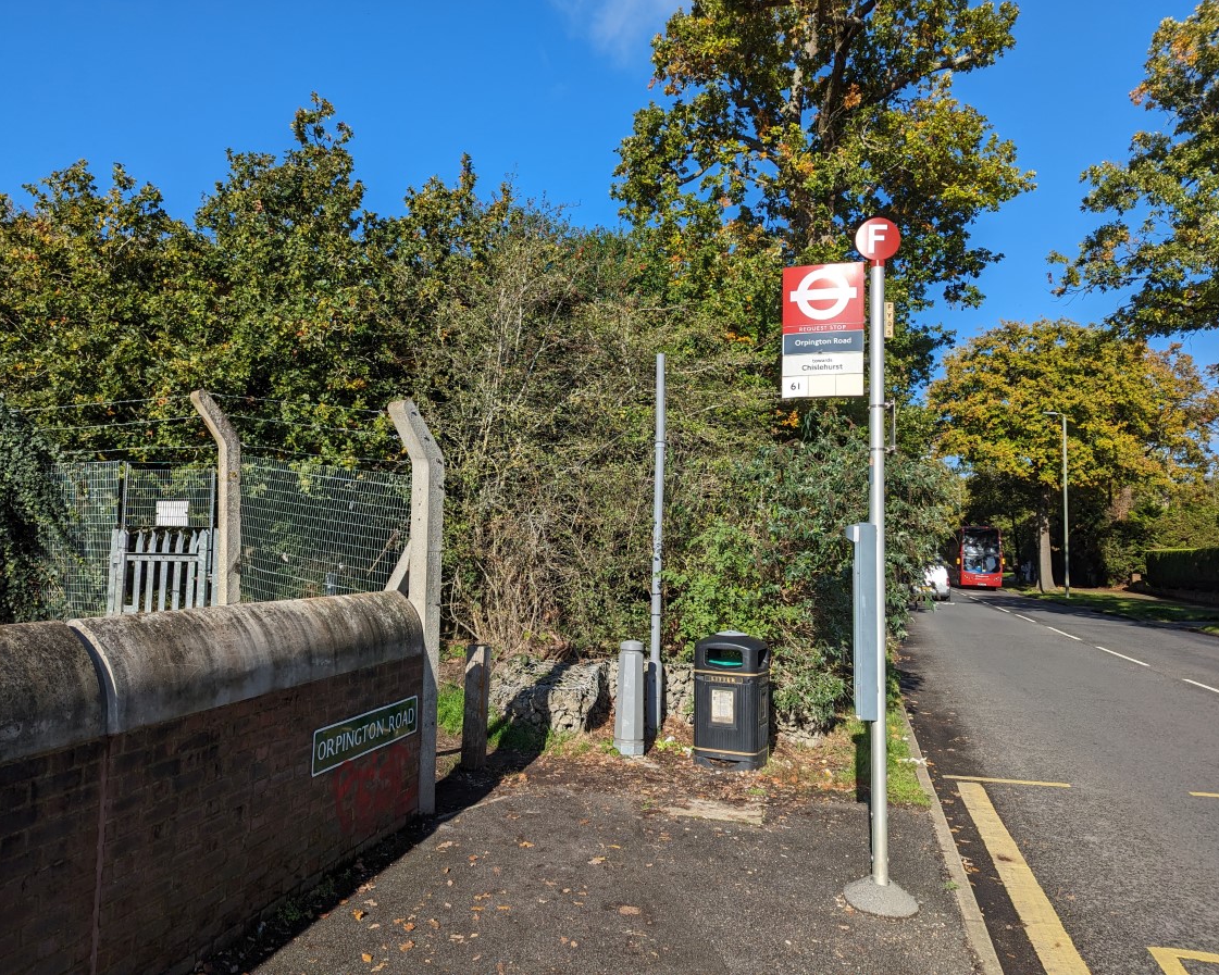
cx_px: 612
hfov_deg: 68.1
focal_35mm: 25
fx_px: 902
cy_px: 487
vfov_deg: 56.8
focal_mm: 6.81
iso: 43
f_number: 1.85
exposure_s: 1/2309
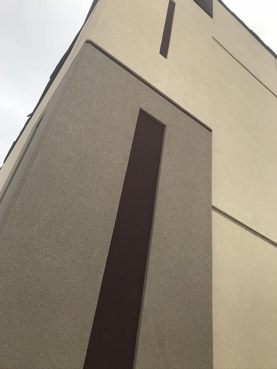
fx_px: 299
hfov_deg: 49.7
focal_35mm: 28
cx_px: 138
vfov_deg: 63.4
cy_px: 184
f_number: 1.8
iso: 20
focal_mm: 3.99
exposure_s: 1/443
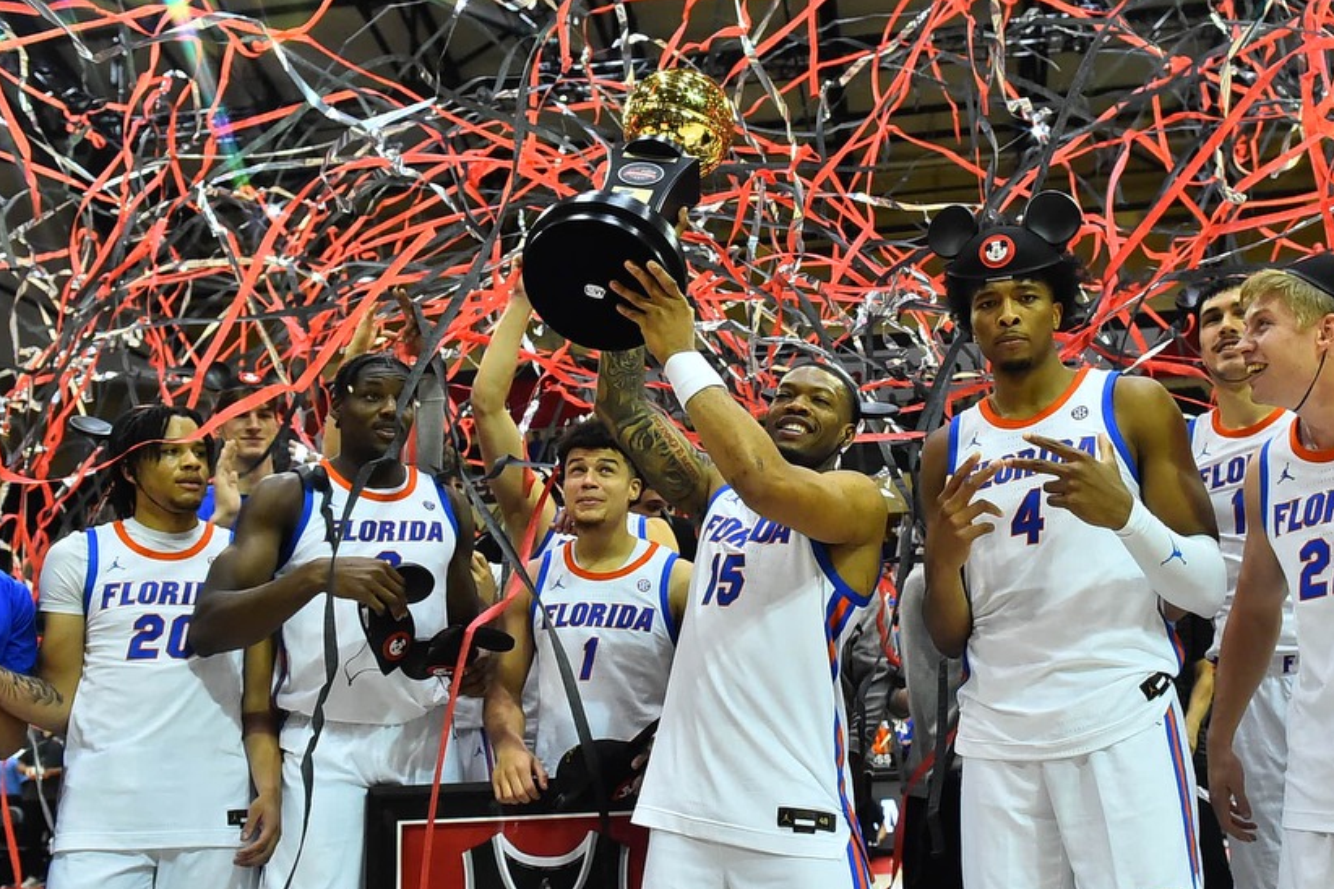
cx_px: 772
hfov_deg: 54.2
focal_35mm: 35
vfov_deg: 37.8
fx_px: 1297
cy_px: 483
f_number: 4
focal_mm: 24
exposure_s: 1/1250
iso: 3200
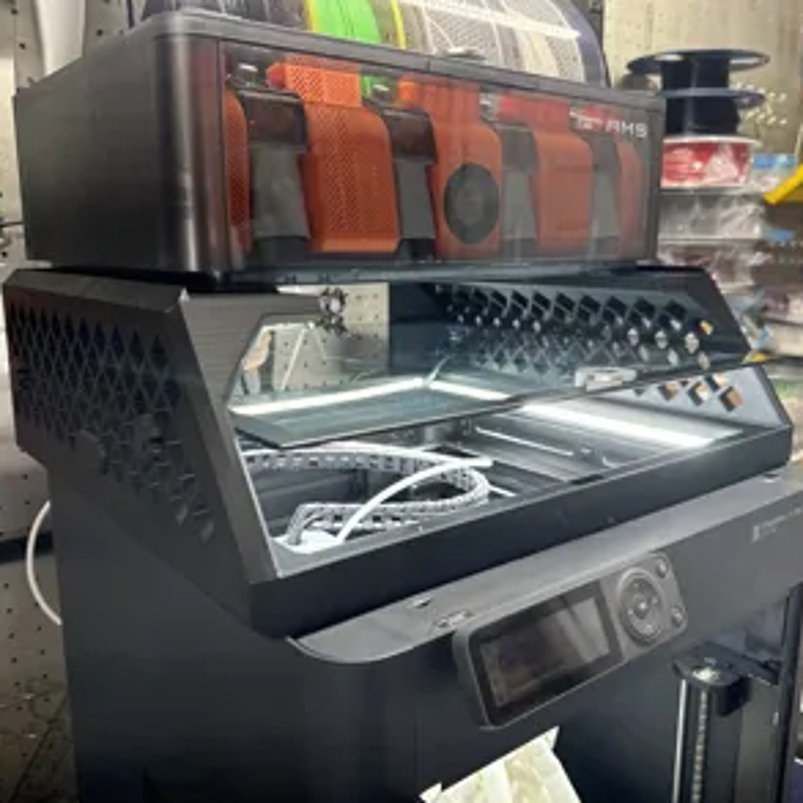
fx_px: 761
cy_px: 400
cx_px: 403
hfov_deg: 55.6
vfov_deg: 55.6
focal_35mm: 29
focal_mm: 6.76
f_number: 1.78
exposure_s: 1/60
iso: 125
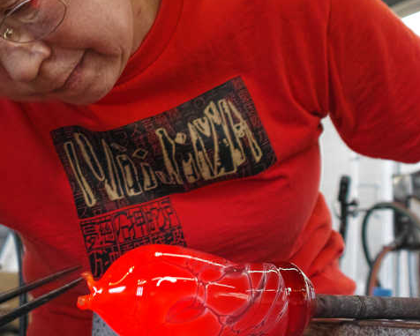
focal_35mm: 106
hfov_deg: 18.0
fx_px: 1318
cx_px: 106
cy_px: 146
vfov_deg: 14.5
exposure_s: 1/30
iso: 125
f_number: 2.8
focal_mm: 19
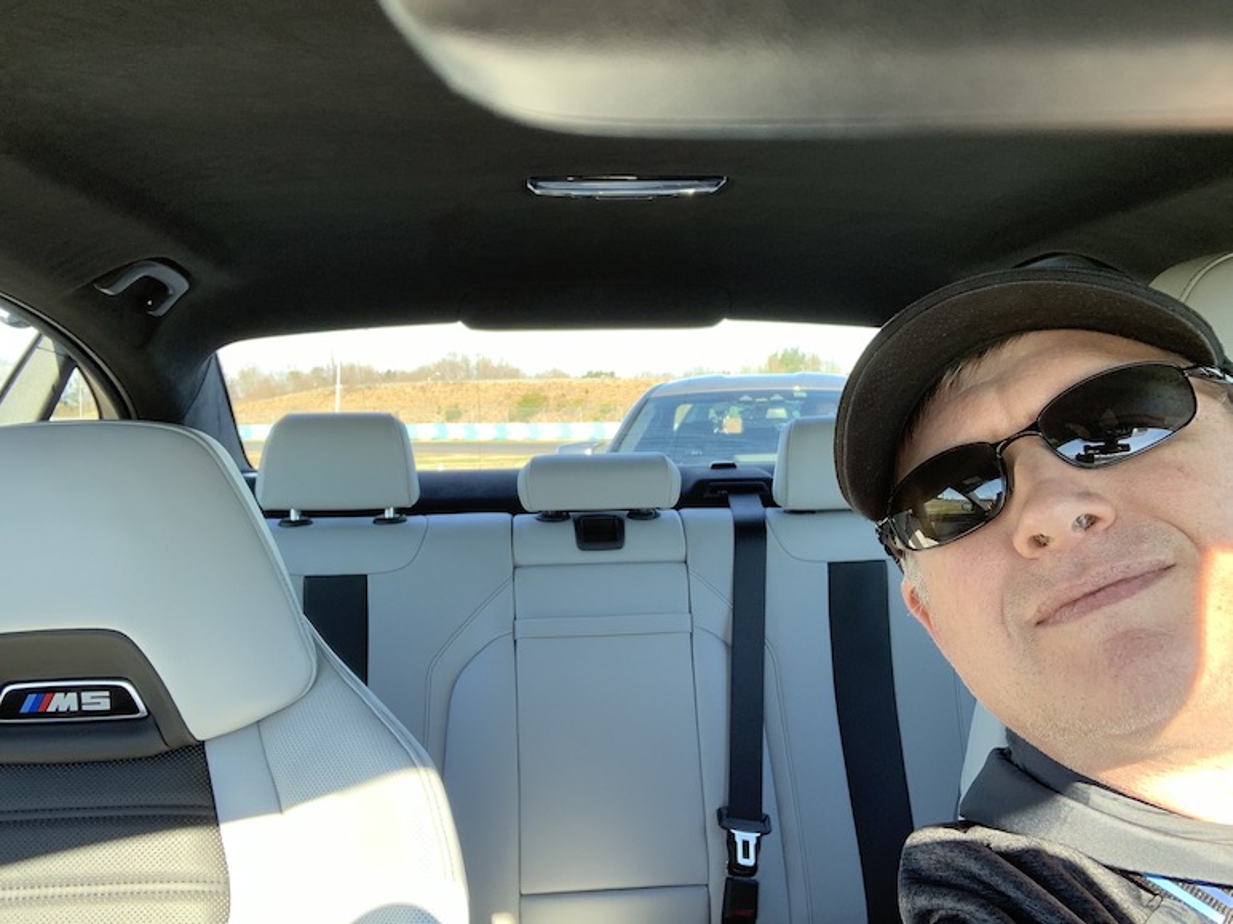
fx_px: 1140
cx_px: 616
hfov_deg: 56.8
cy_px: 462
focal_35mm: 32
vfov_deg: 44.2
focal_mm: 2.87
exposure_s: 1/121
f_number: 2.2
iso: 40
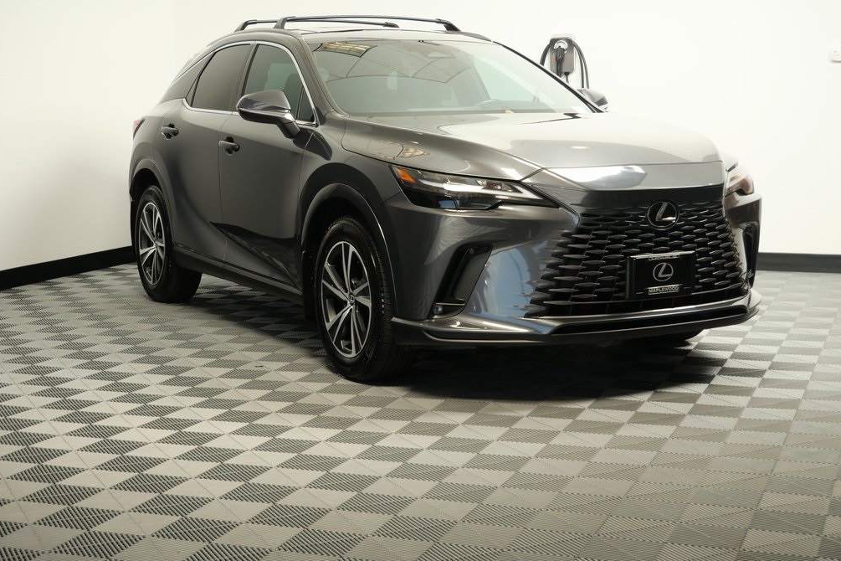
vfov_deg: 25.5
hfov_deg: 37.5
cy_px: 240
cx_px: 418
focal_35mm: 53
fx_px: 1238
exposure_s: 1/250
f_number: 4.5
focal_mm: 25
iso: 250
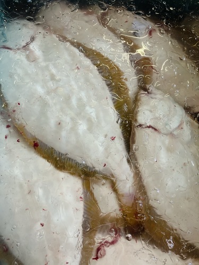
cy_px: 132
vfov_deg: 63.4
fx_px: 215
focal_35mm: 28
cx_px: 100
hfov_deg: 49.7
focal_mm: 3.99
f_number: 1.8
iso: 125
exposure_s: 1/50
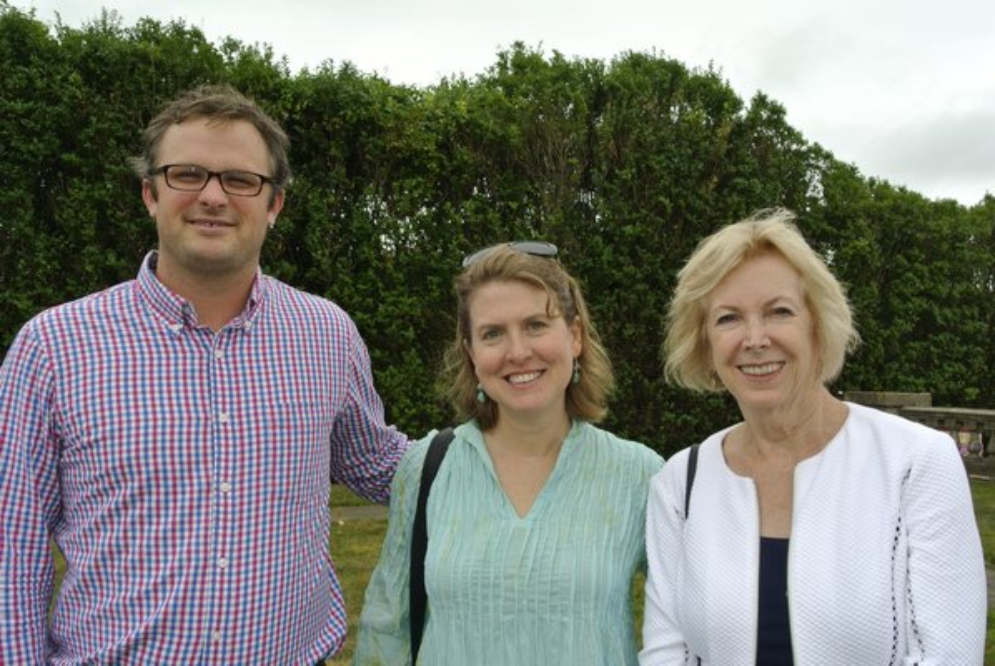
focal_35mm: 34
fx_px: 941
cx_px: 498
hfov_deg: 55.7
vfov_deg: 39.0
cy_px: 333
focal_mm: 12.7
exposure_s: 1/60
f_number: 9
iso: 100
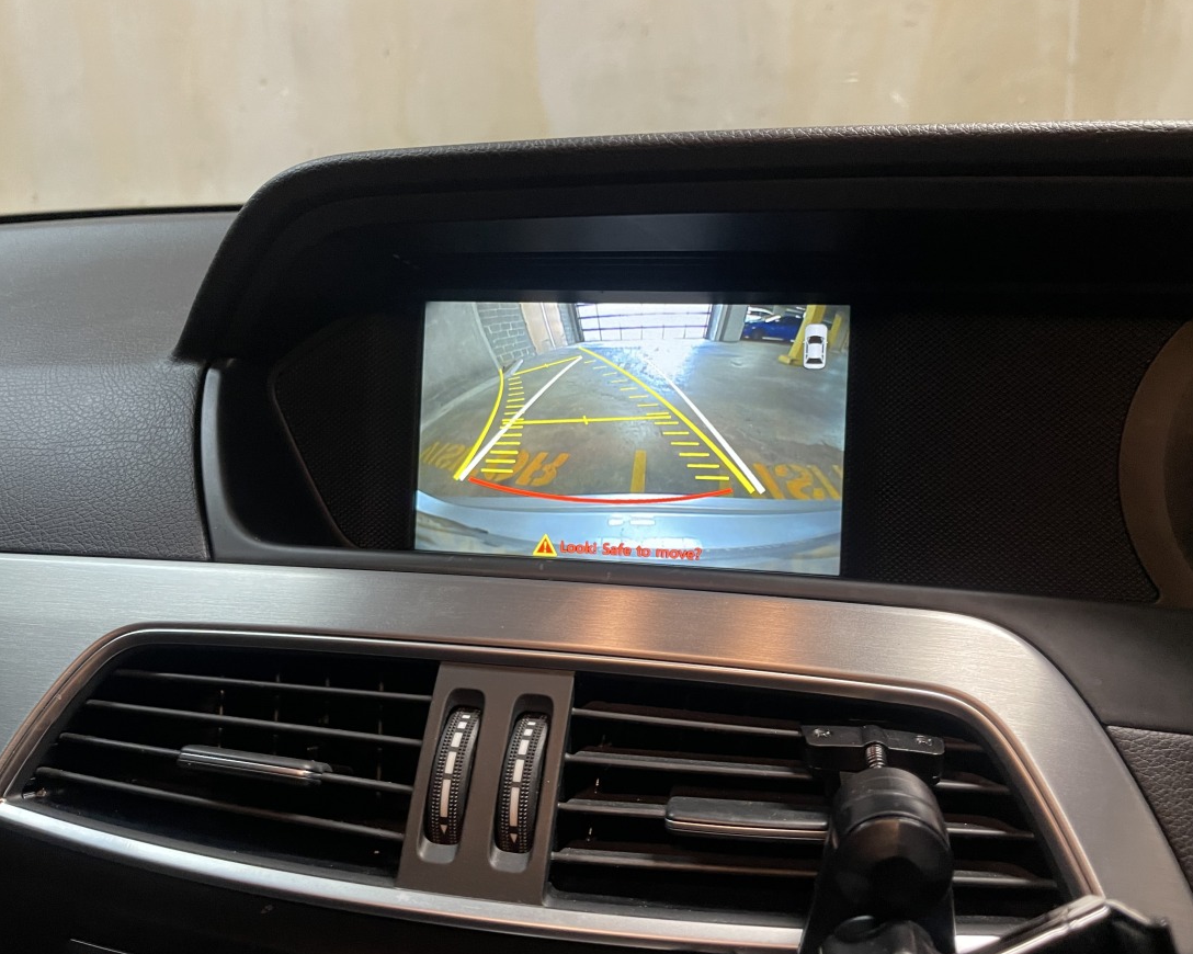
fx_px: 988
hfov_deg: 62.2
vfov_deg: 51.5
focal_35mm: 28
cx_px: 638
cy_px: 481
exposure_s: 1/50
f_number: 1.6
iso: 400
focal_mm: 5.1
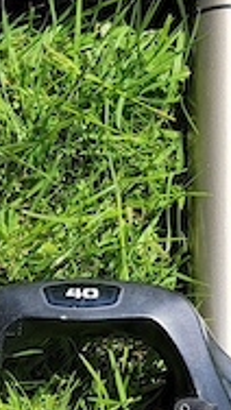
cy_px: 386
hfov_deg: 10.9
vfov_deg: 18.9
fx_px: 1207
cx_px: 46
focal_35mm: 111
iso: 16
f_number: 1.8
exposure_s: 1/559
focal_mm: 6.7
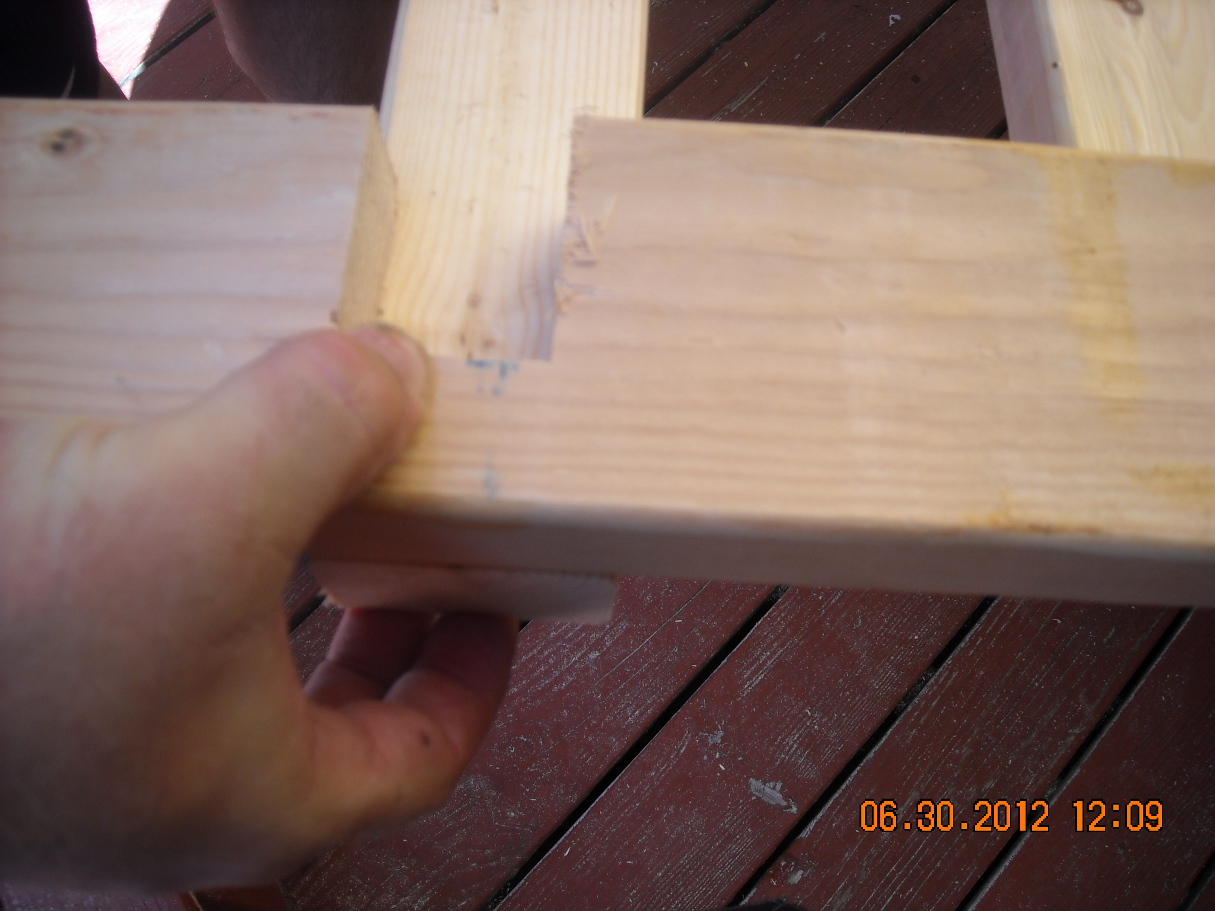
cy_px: 456
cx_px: 608
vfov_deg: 40.7
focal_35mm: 35
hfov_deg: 52.6
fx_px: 1228
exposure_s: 1/176
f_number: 2.8
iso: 64
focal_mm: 5.7
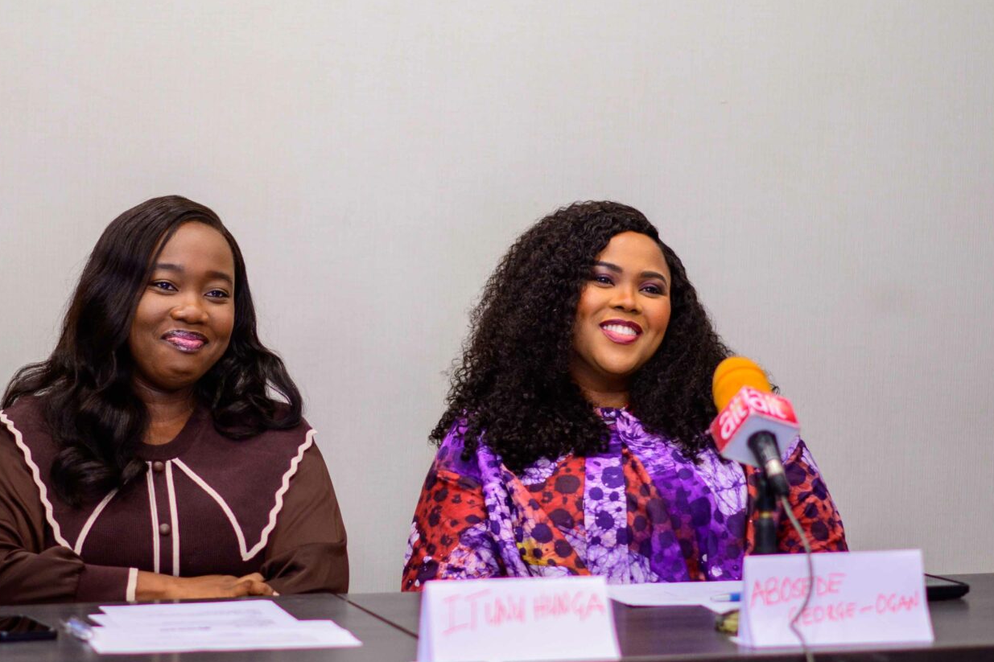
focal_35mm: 158
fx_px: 4362
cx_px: 400
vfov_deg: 8.7
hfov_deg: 13.0
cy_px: 319
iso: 800
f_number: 1.8
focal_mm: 85
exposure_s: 1/160
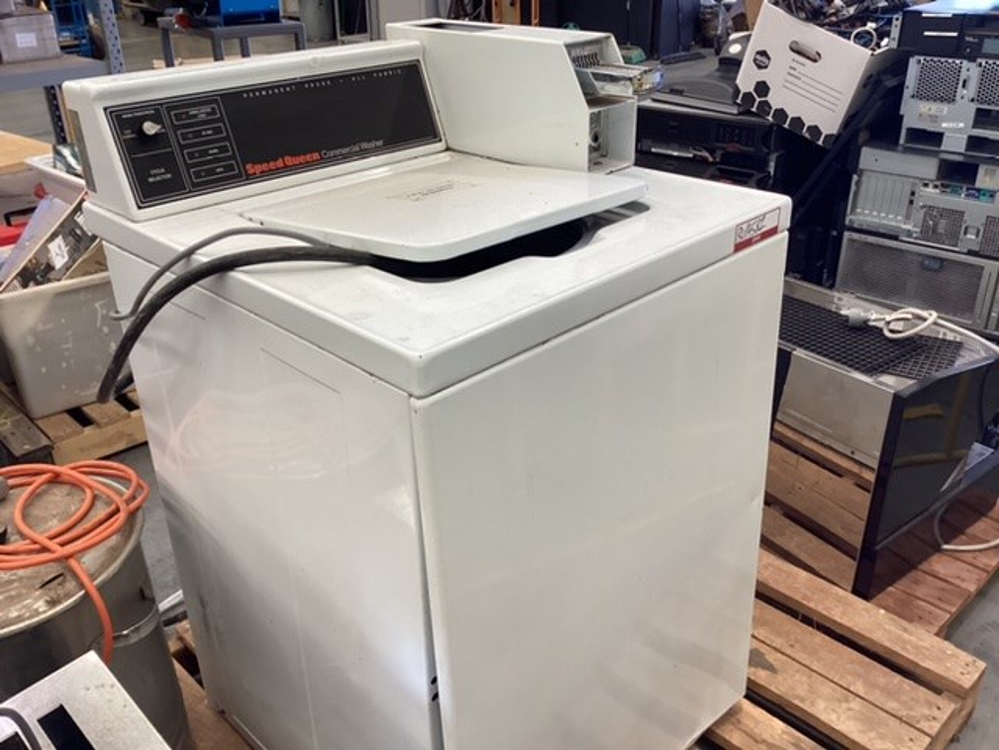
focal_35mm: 31
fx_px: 895
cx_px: 500
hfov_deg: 58.4
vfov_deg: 45.4
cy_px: 375
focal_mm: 3.3
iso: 80
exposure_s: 1/100
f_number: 2.4
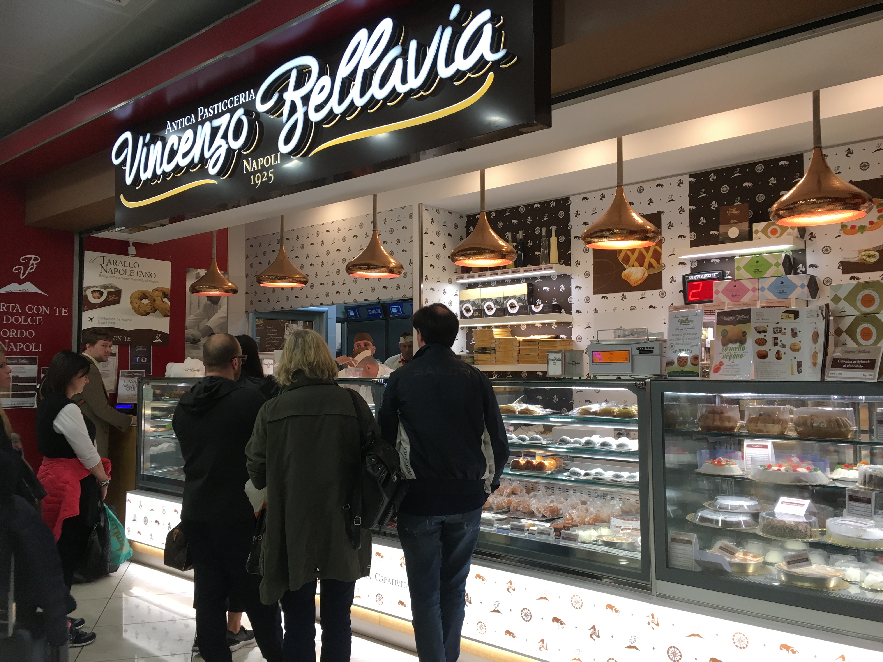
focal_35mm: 29
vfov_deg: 48.2
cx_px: 442
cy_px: 331
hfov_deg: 61.7
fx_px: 740
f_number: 2.2
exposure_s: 1/33
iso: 25
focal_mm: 4.15
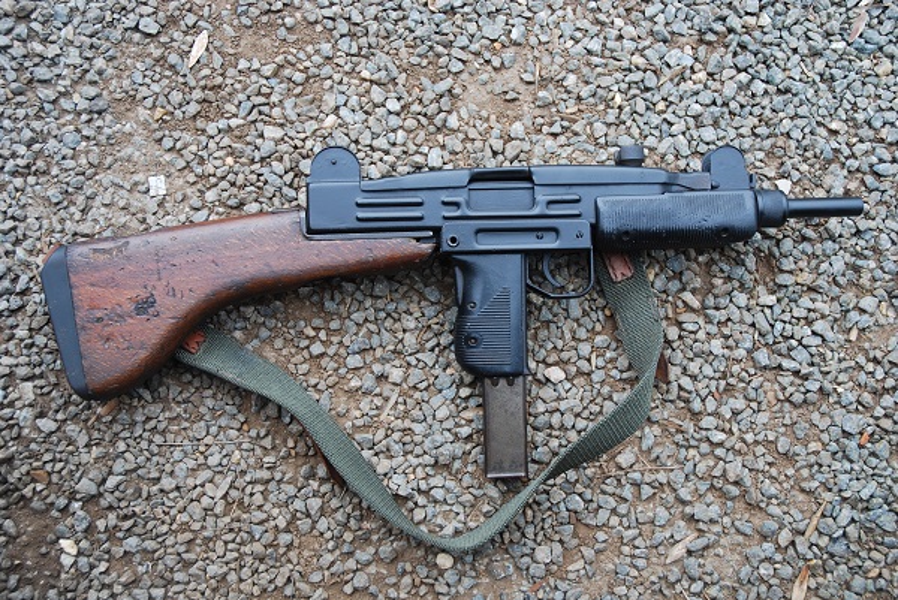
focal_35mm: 40
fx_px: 1011
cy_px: 300
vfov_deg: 33.1
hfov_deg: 47.9
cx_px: 449
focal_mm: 27
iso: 200
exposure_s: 1/80
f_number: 4.5
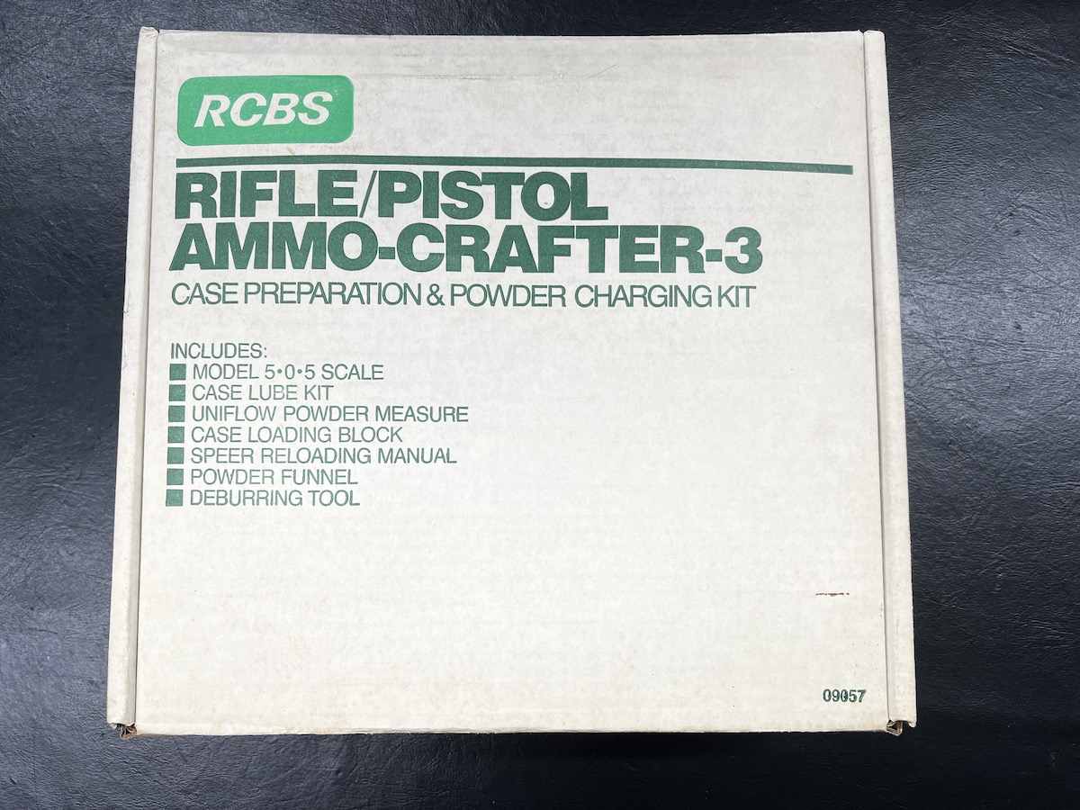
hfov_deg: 67.3
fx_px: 811
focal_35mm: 26
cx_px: 540
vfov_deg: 53.1
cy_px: 405
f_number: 1.5
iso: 50
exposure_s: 1/100
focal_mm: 5.7
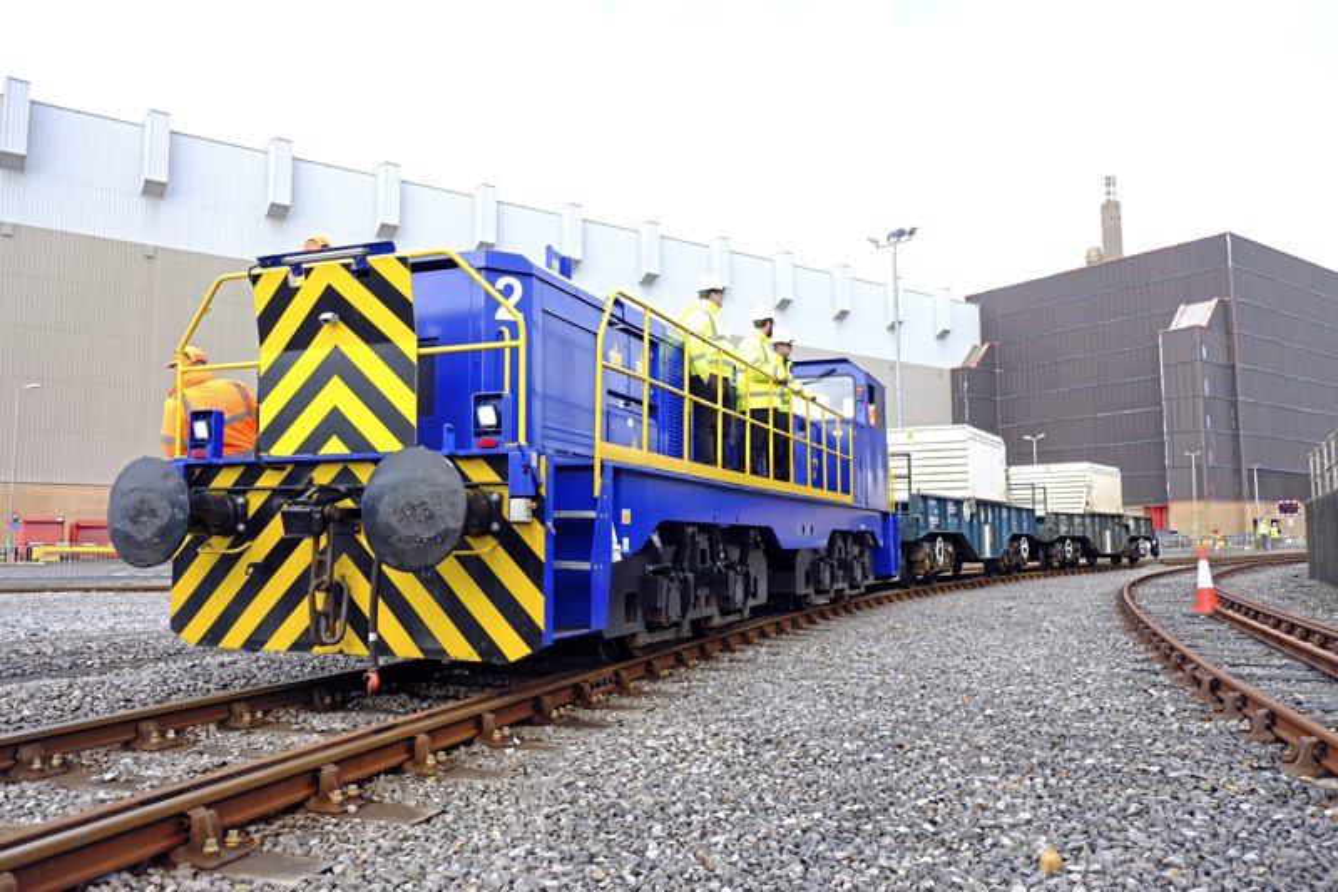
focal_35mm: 27
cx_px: 669
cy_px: 446
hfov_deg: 67.4
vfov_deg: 47.9
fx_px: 1003
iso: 200
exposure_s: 1/500
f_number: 2.8
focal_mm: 18
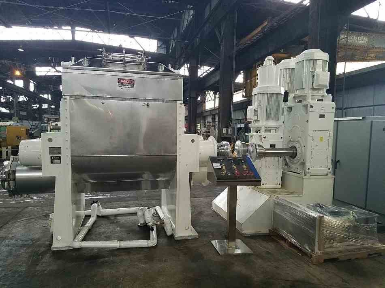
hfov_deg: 67.3
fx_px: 289
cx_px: 192
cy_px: 144
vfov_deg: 53.0
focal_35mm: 26
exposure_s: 1/60
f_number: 1.7
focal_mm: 4.2
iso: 200
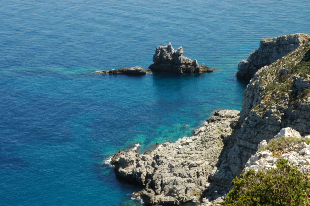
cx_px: 155
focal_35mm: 84
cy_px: 103
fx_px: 723
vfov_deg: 16.2
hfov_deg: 24.2
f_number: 29
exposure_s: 1/50
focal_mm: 56
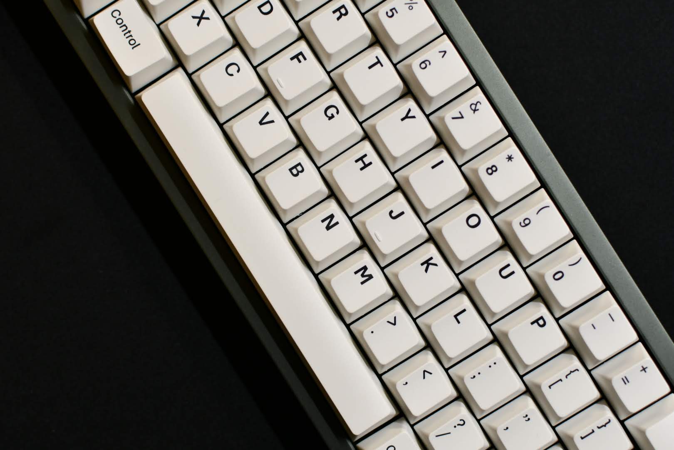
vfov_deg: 26.0
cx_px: 337
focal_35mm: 52
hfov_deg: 38.2
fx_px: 973
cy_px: 225
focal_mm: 35
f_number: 3.2
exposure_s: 1/50
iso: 180
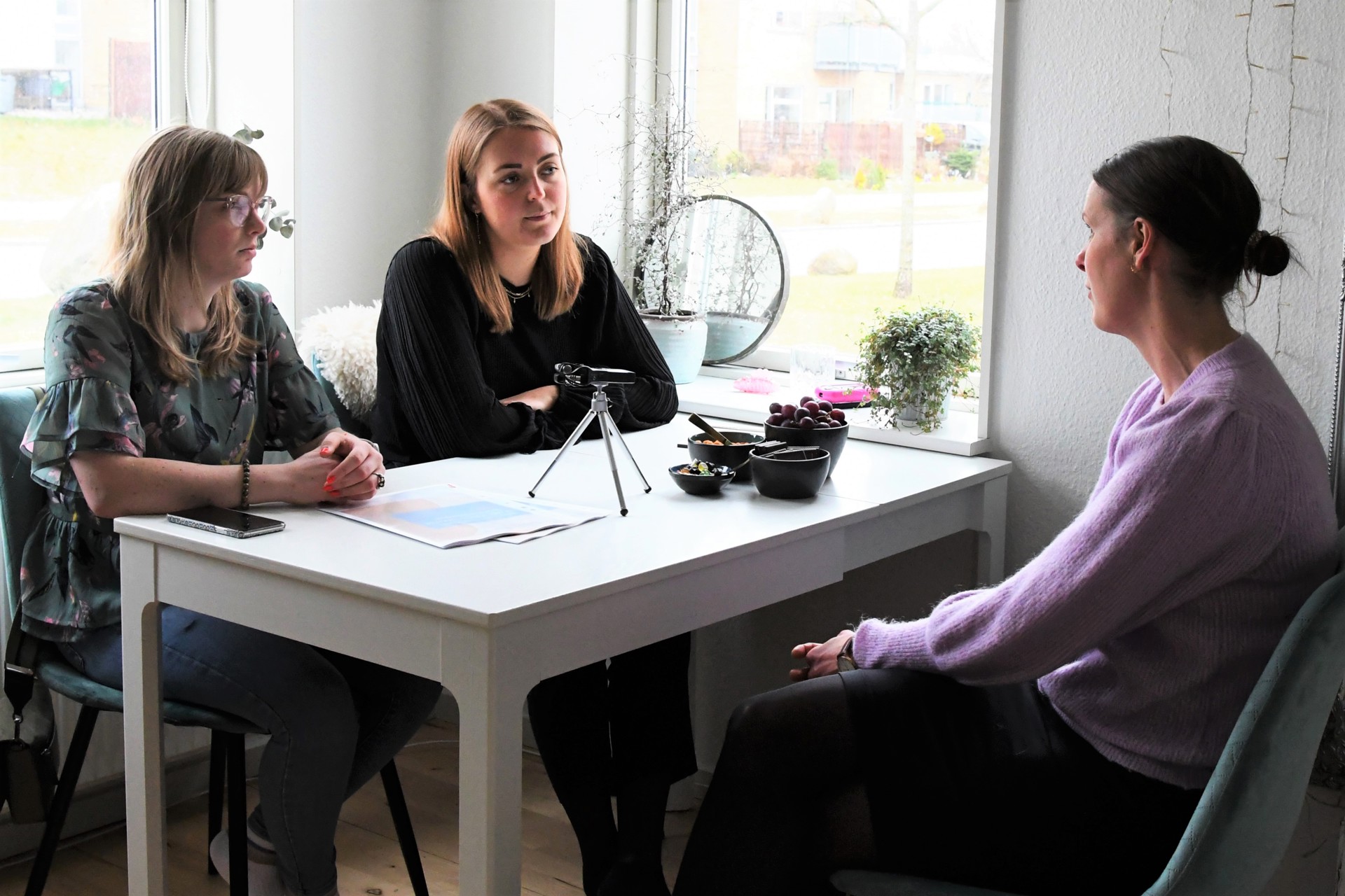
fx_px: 1345
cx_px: 672
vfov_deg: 36.9
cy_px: 448
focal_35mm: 36
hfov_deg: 53.1
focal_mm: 24
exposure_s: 1/200
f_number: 6.3
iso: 4000
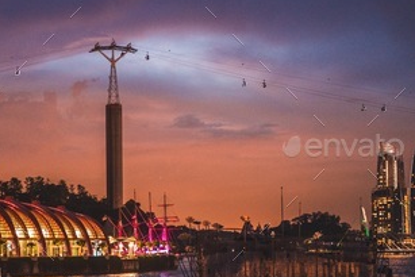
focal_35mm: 96
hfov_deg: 21.1
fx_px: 1107
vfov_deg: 14.2
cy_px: 210
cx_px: 137
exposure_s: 1/50
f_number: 1.4
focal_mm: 50
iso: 4000
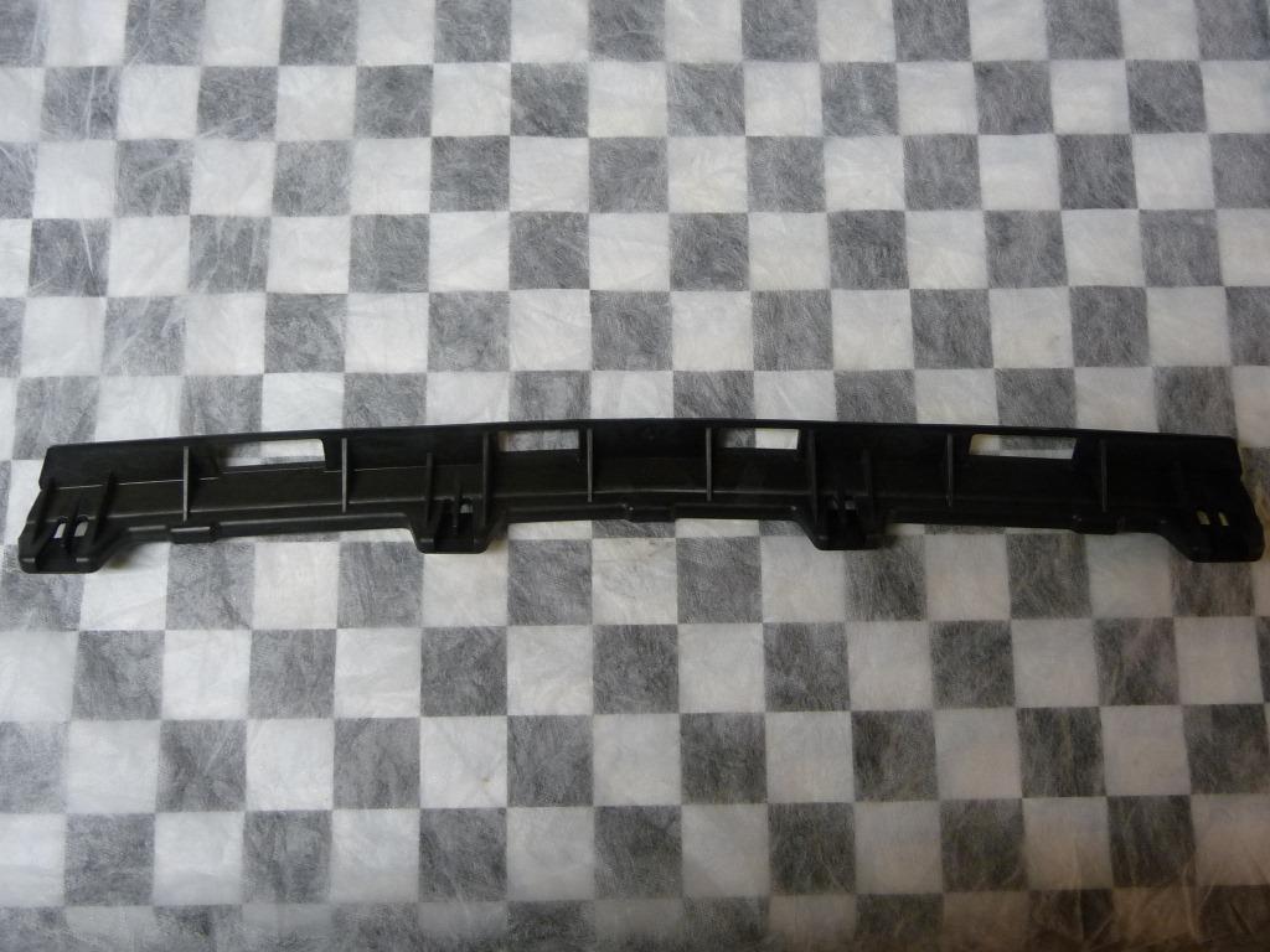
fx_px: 1174
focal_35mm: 32
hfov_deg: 56.8
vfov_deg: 44.2
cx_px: 635
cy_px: 476
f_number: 3.3
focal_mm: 4.7
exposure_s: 1/30
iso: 200
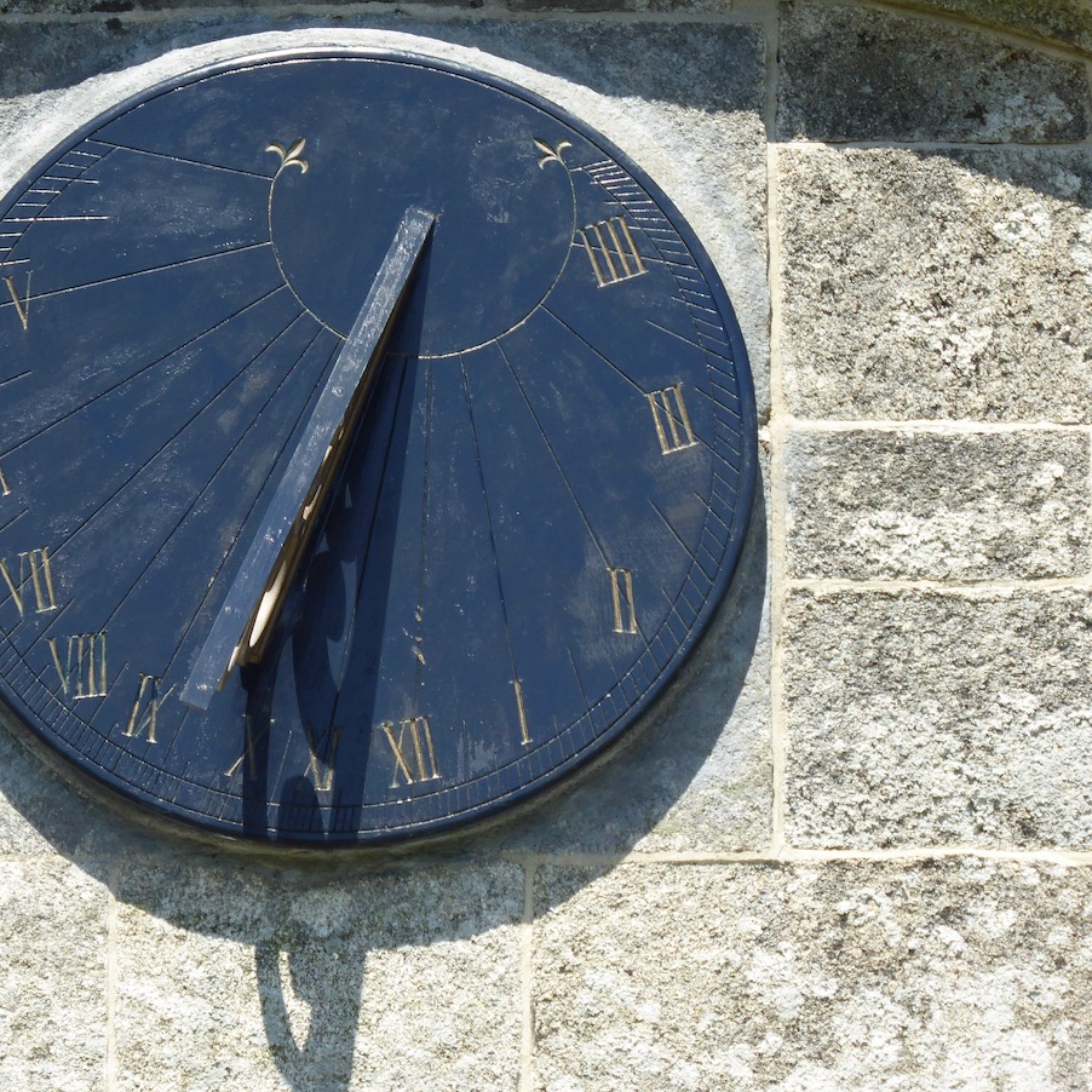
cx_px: 320
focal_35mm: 404
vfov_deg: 4.3
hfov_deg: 4.3
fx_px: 14419
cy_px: 536
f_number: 5.9
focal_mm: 57.7
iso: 100
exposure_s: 1/250
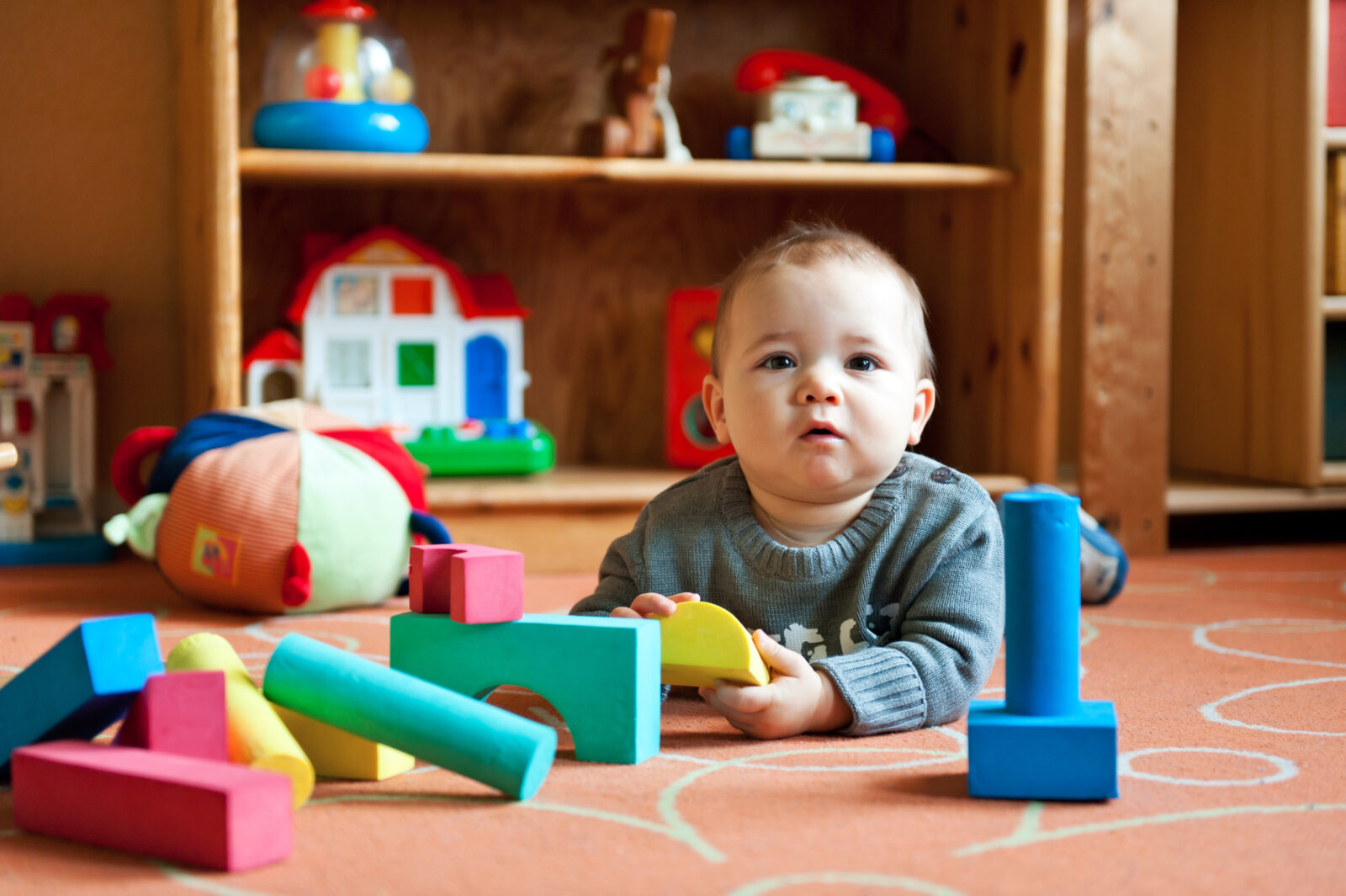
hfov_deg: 32.4
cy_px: 448
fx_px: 2317
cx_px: 673
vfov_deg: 21.9
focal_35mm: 62
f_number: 2.8
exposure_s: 1/160
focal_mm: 62
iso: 800
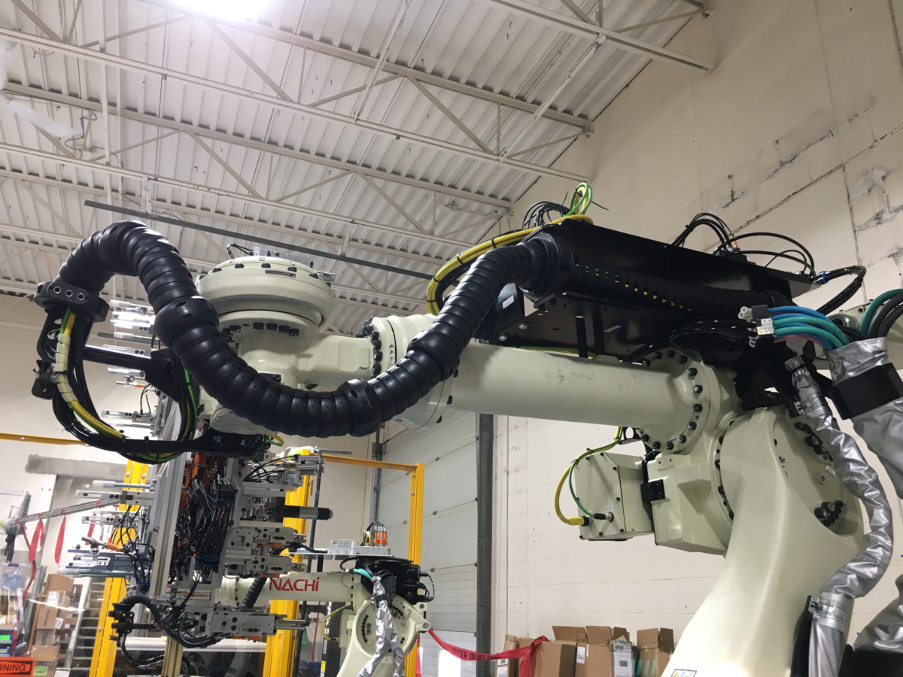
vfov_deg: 48.2
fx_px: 756
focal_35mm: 29
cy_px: 338
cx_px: 452
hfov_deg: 61.7
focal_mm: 4.15
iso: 50
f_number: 2.2
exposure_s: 1/30
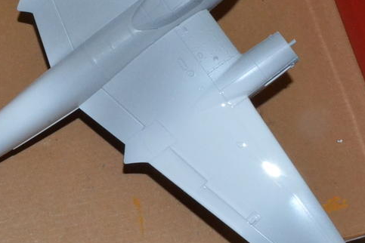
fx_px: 831
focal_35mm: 82
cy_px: 102
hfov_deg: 24.1
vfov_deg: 16.6
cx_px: 37
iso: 3200
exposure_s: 1/60
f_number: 25
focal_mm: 22
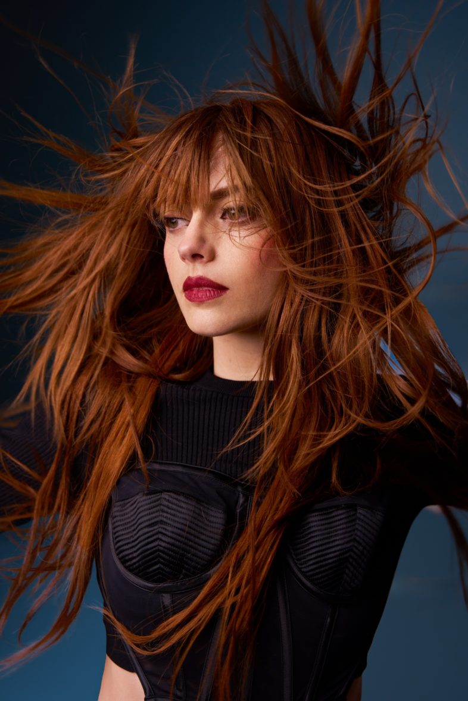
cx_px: 234
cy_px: 350
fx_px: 896
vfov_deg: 42.7
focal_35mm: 46
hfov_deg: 29.3
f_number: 4
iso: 100
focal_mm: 46
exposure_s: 1/160
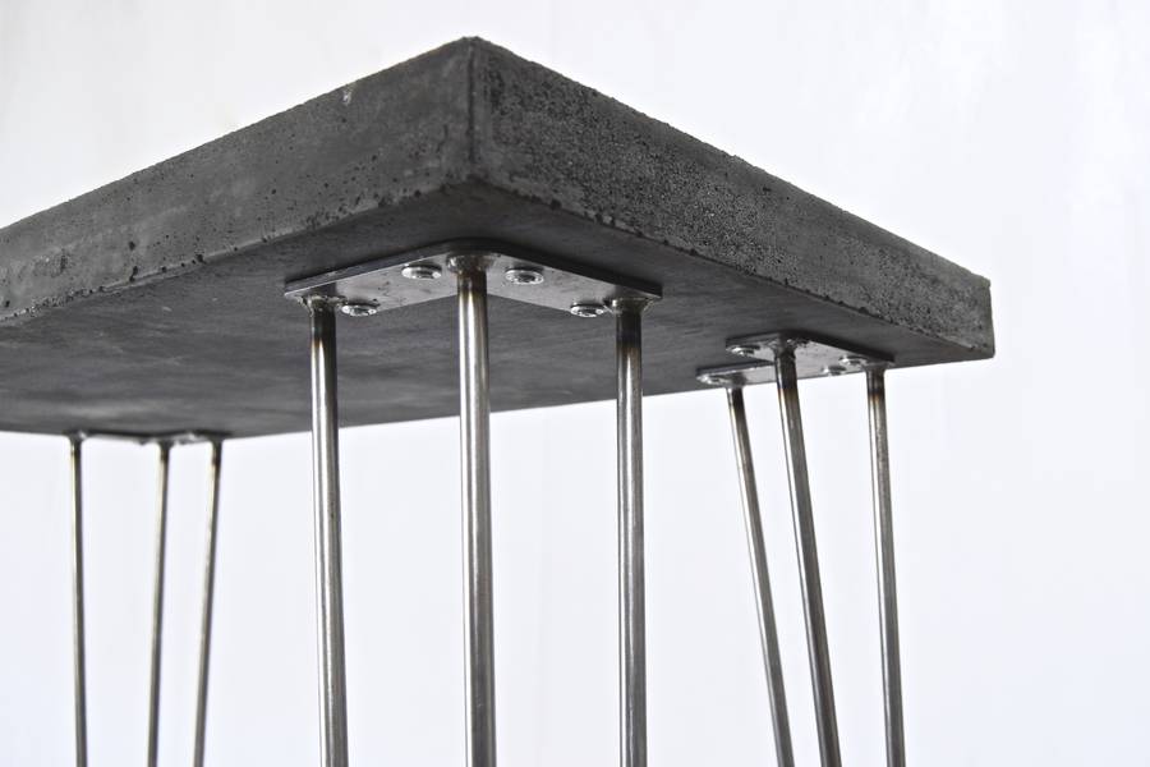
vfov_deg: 36.9
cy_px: 384
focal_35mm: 36
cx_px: 575
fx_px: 1150
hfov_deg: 53.1
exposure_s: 1/125
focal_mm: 24
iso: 720
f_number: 5.6
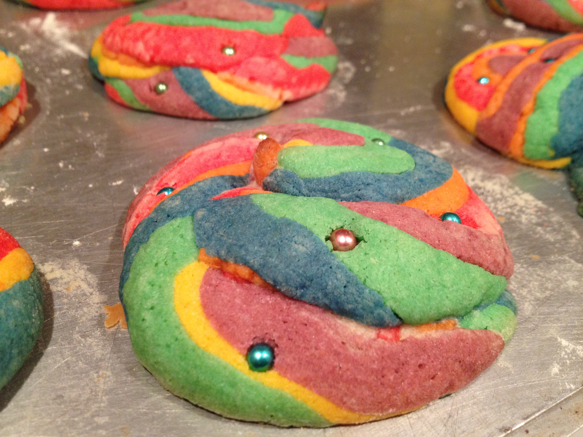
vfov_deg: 40.7
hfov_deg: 52.6
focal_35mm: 35
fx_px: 589
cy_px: 218
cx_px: 292
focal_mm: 4.28
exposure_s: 1/20
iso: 200
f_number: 2.4
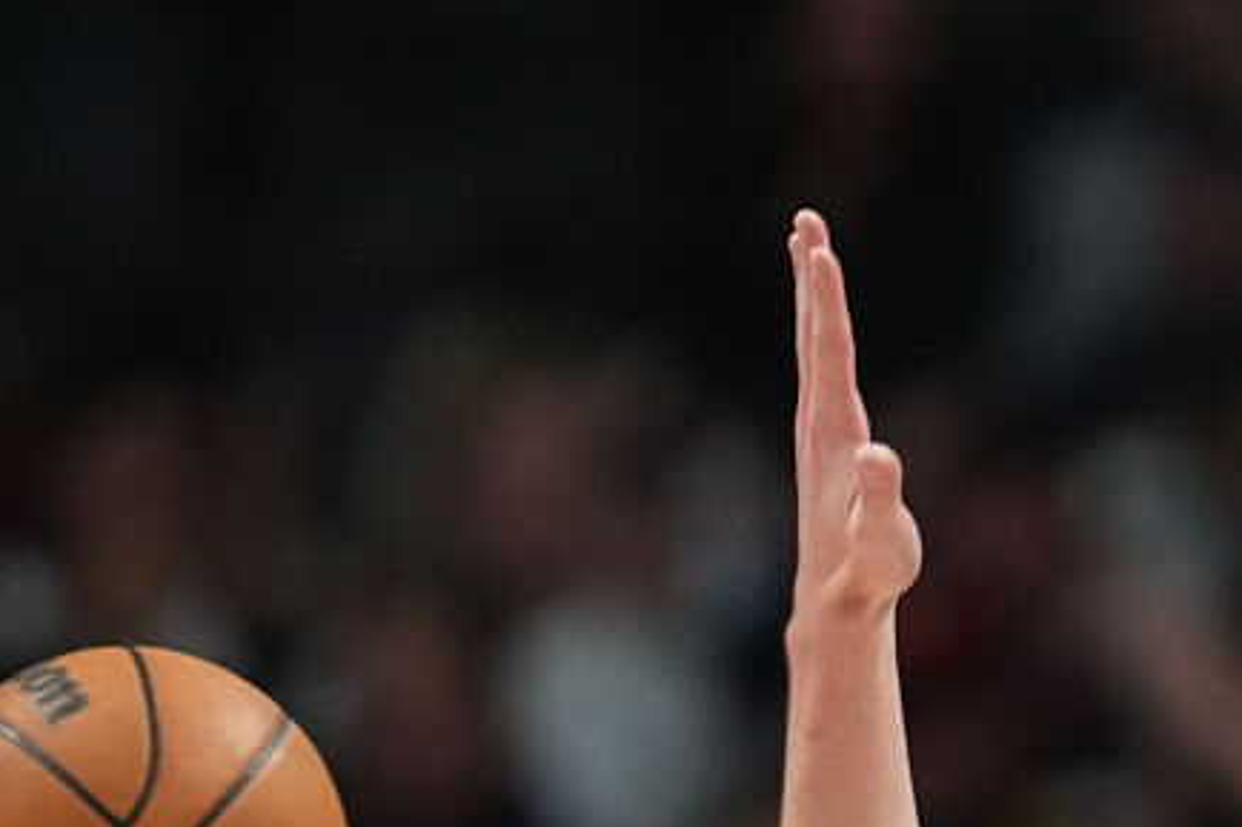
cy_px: 1535
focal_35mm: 1625
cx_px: 1283
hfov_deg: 1.3
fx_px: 56038
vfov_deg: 0.8
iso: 5000
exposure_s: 1/2000
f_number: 3.2
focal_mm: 400
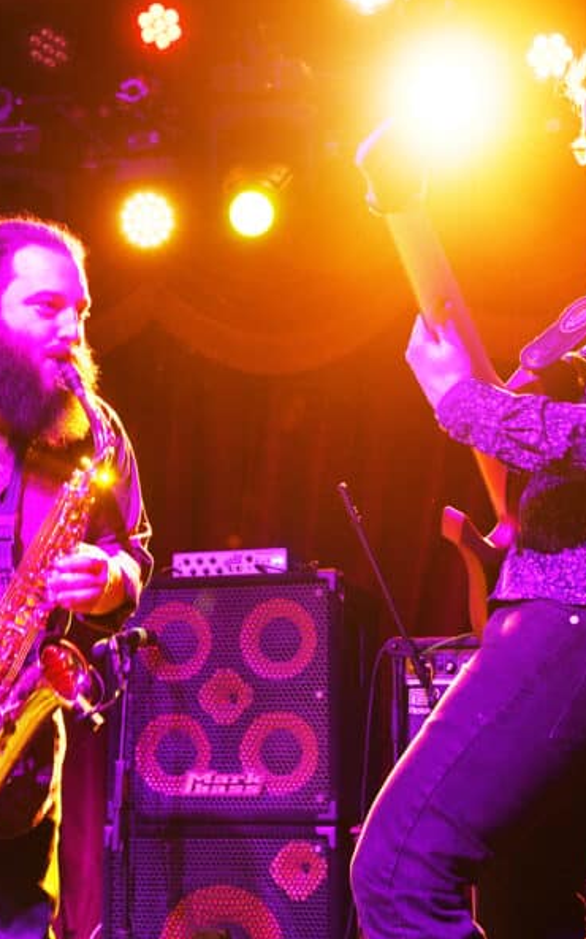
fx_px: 1663
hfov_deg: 20.0
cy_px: 466
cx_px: 271
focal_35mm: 65
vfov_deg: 31.5
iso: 1600
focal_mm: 42
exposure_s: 1/100
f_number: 4
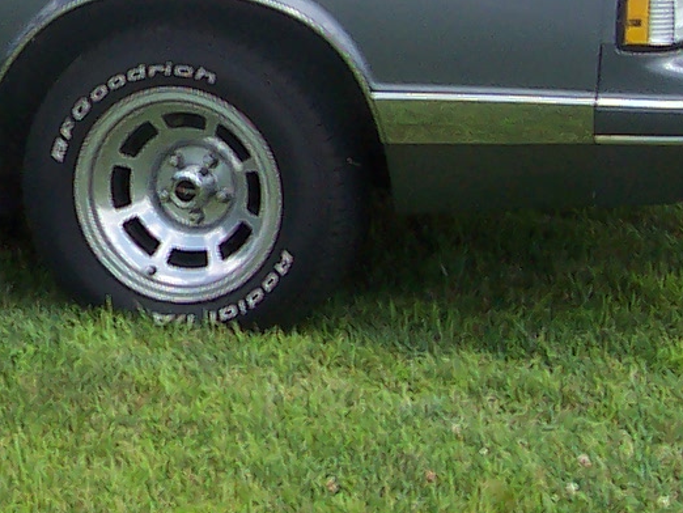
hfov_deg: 13.3
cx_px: -179
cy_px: 54
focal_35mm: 144
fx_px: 2843
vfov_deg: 10.3
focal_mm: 5.6
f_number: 5.6
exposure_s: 1/250
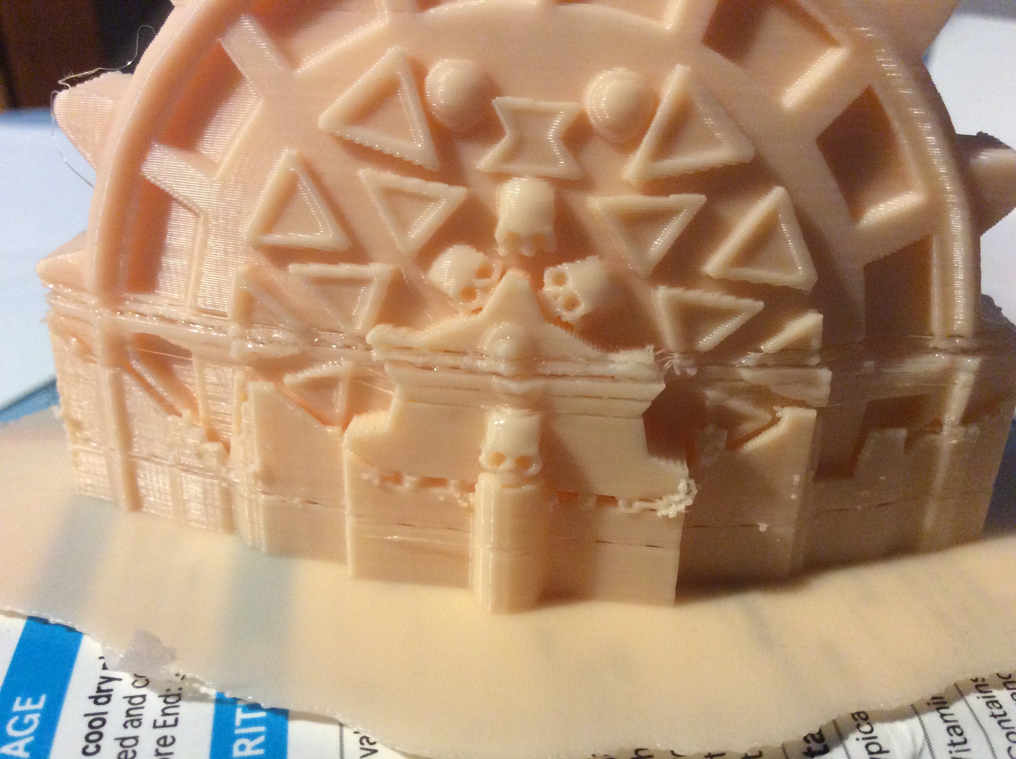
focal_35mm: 32
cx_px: 508
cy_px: 380
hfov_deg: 56.9
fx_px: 938
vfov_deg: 44.1
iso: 200
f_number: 2.4
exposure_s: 1/25
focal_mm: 3.3
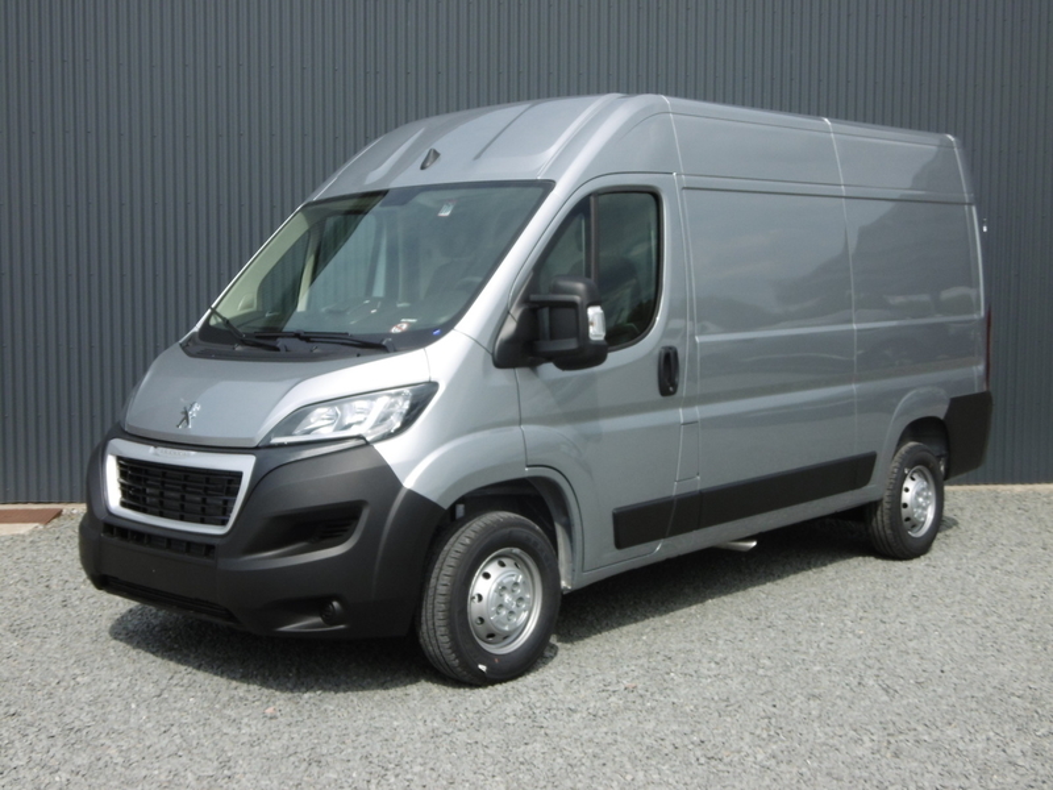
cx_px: 526
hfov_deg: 43.9
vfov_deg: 33.6
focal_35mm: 43
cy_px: 395
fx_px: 1308
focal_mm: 7.7
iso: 100
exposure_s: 1/160
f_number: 9.7
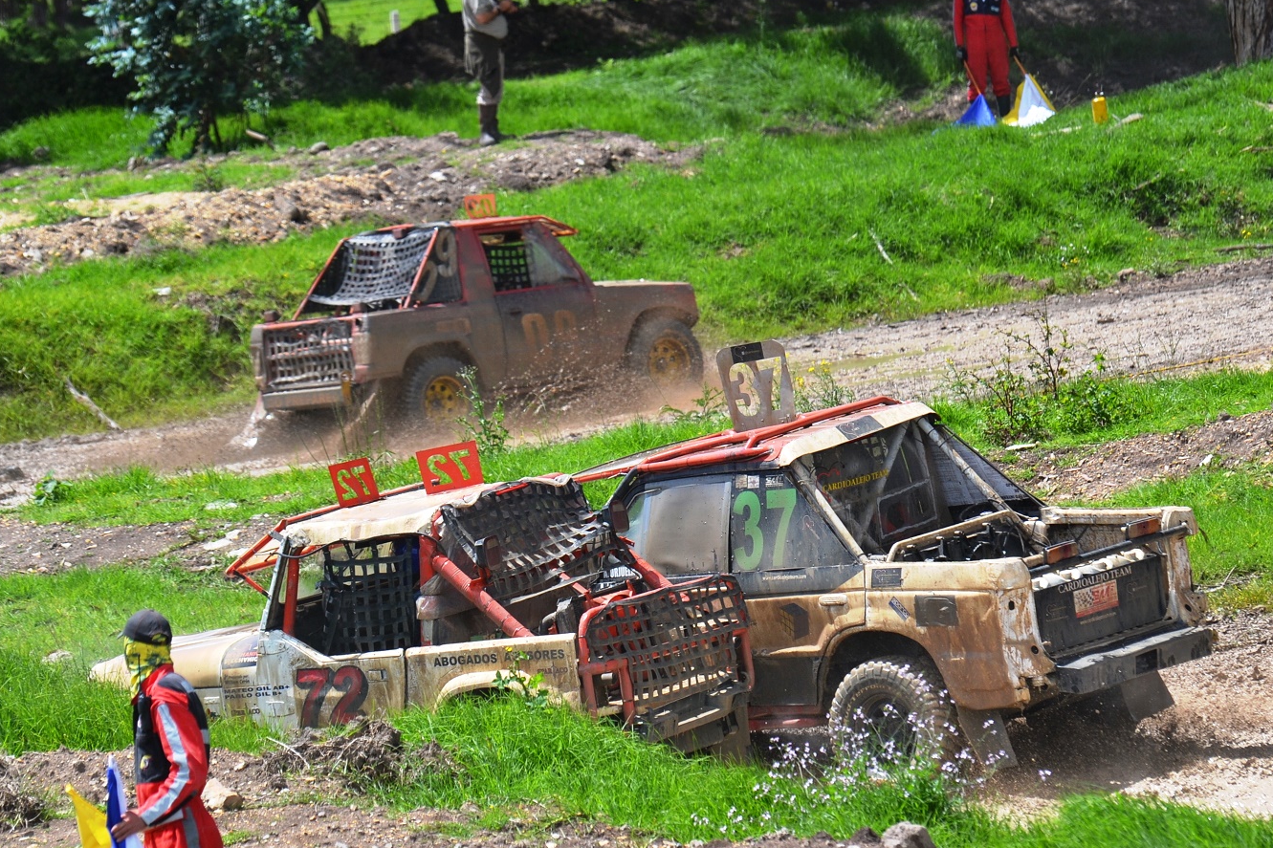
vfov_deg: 5.0
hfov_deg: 7.5
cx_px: 618
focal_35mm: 275
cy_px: 401
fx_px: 9707
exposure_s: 1/500
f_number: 5.6
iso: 125
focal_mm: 165
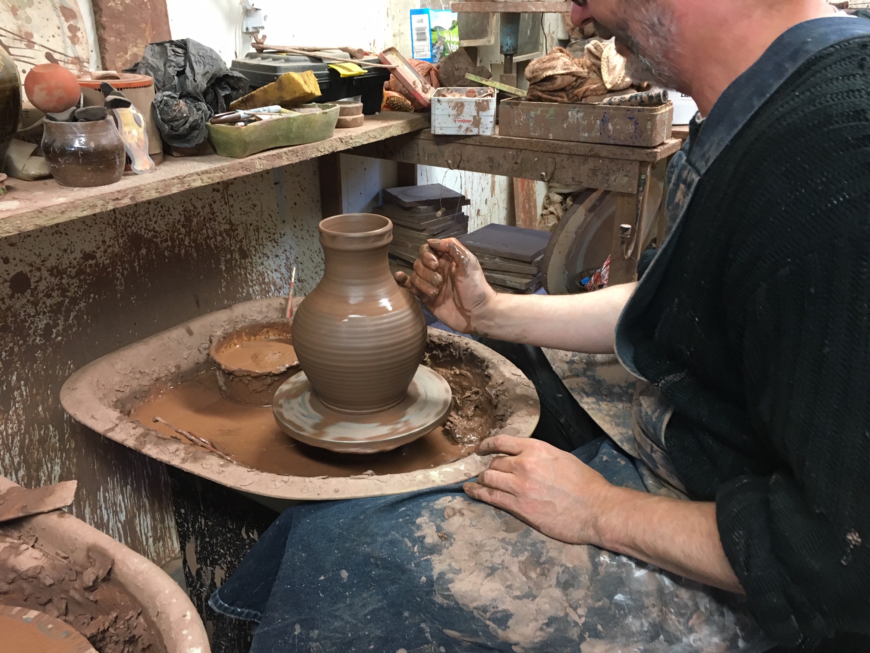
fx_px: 729
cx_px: 435
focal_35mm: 29
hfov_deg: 61.7
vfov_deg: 48.2
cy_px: 326
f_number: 2.2
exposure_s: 1/33
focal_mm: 4.15
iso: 160
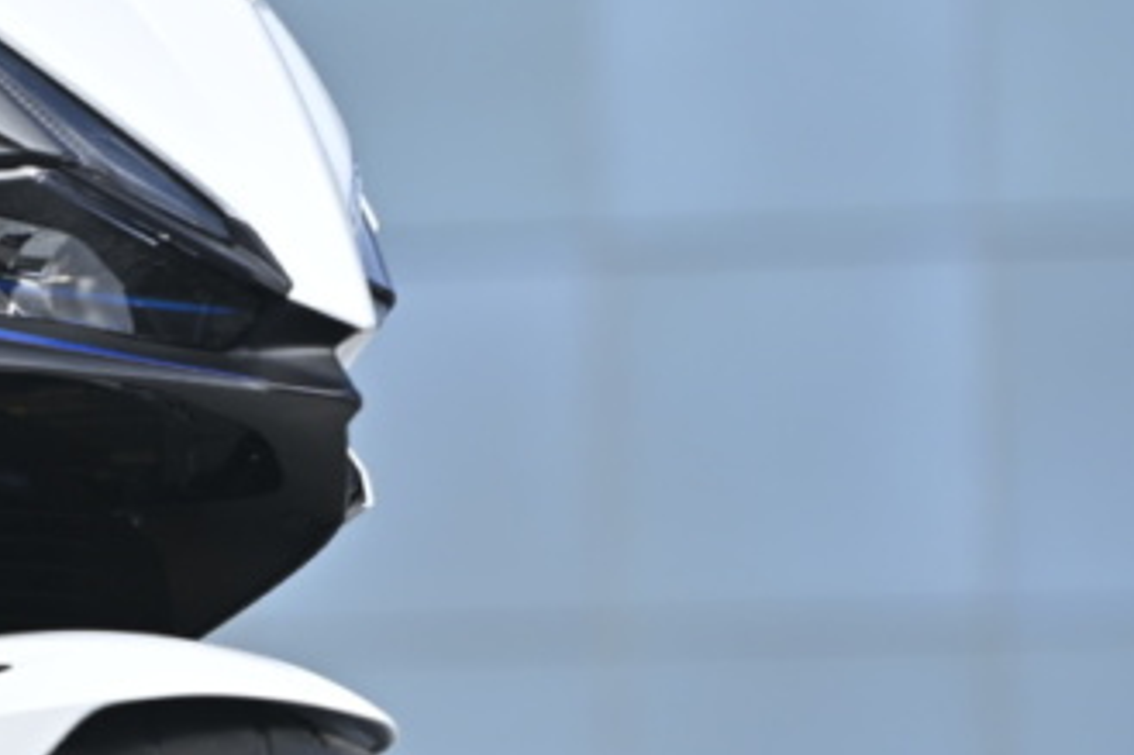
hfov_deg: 2.9
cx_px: -1131
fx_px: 22069
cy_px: 486
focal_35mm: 701
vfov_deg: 2.0
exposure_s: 1/800
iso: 125
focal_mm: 150
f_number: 3.5
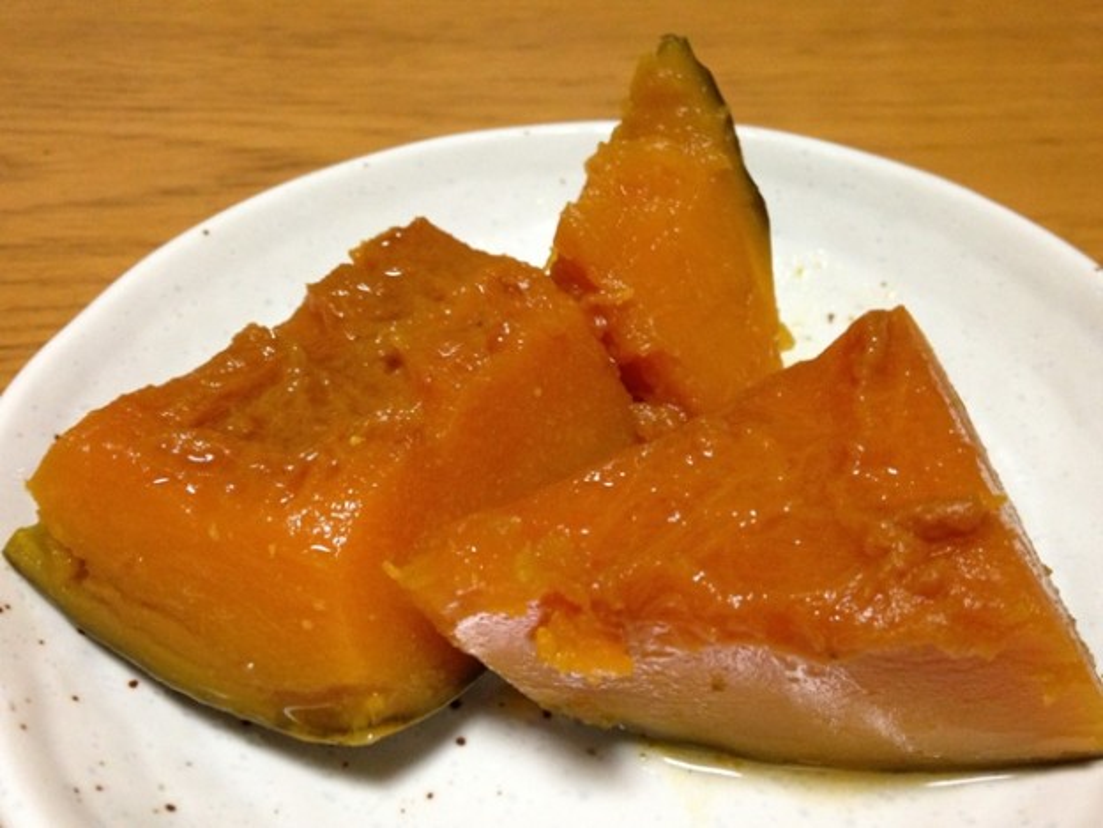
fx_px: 1052
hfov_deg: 55.4
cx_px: 552
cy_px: 414
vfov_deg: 42.9
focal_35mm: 33
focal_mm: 4.13
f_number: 2.4
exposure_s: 1/20
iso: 400
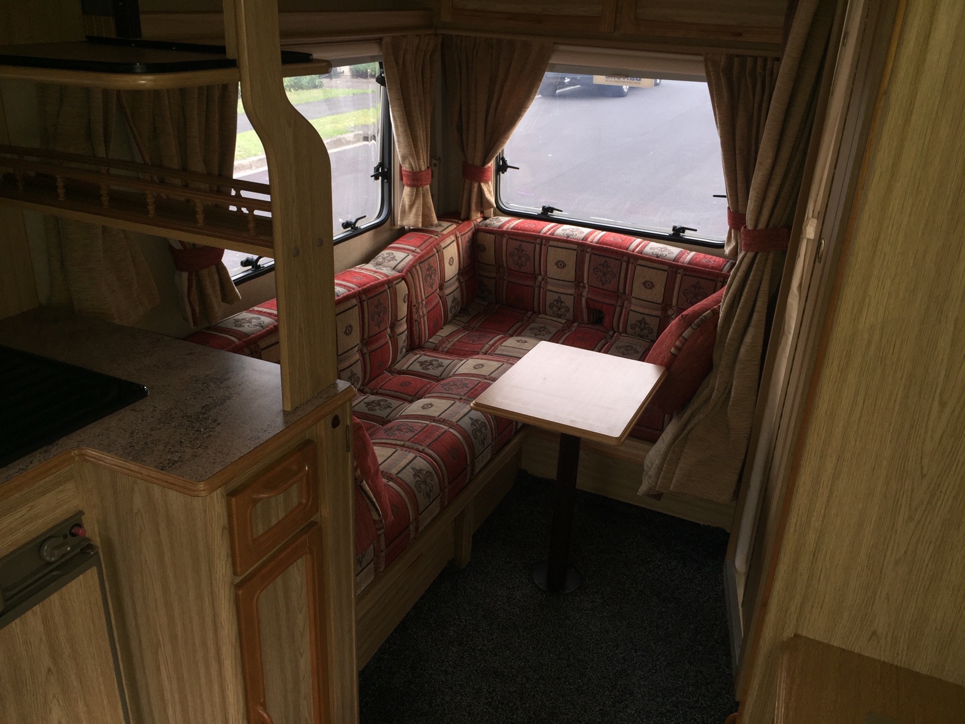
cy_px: 362
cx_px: 482
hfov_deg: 61.7
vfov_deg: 48.2
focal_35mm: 29
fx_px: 808
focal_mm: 4.15
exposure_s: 1/41
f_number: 2.2
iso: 32
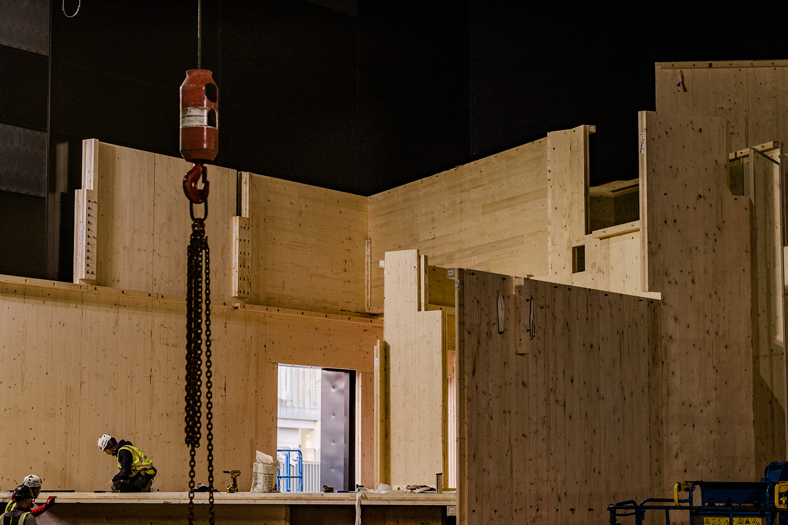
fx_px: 1839
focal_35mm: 84
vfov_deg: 16.3
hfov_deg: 24.2
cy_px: 262
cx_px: 394
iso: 400
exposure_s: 1/220
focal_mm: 56
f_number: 3.2
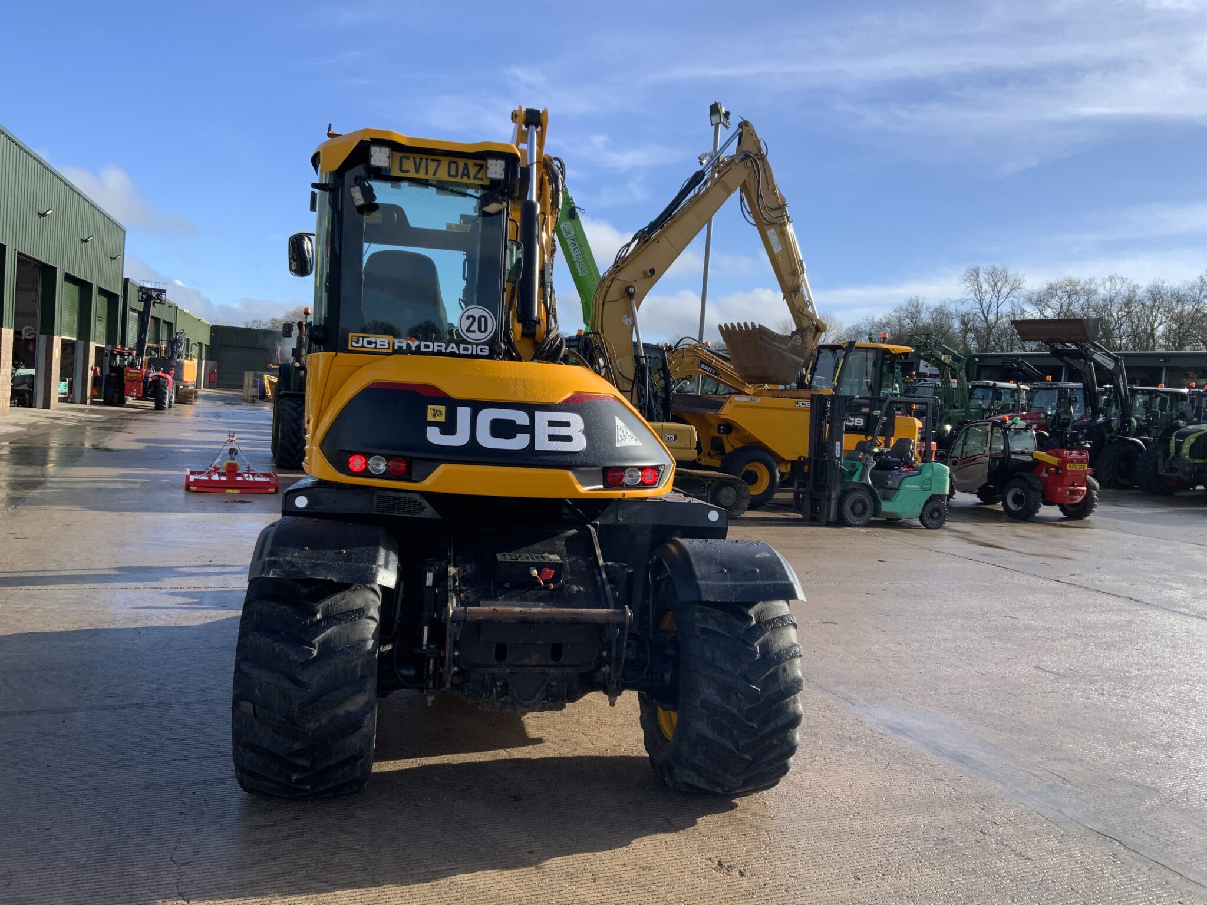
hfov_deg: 61.7
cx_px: 604
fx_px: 1011
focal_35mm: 29
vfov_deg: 48.2
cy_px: 452
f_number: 1.8
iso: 16
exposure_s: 1/1195
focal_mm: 3
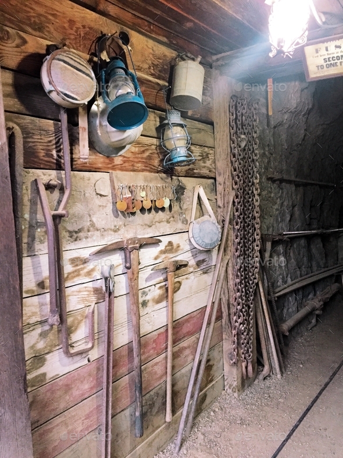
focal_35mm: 29
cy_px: 229
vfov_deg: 61.7
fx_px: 383
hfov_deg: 48.2
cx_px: 172
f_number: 2.2
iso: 250
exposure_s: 1/20
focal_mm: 4.15
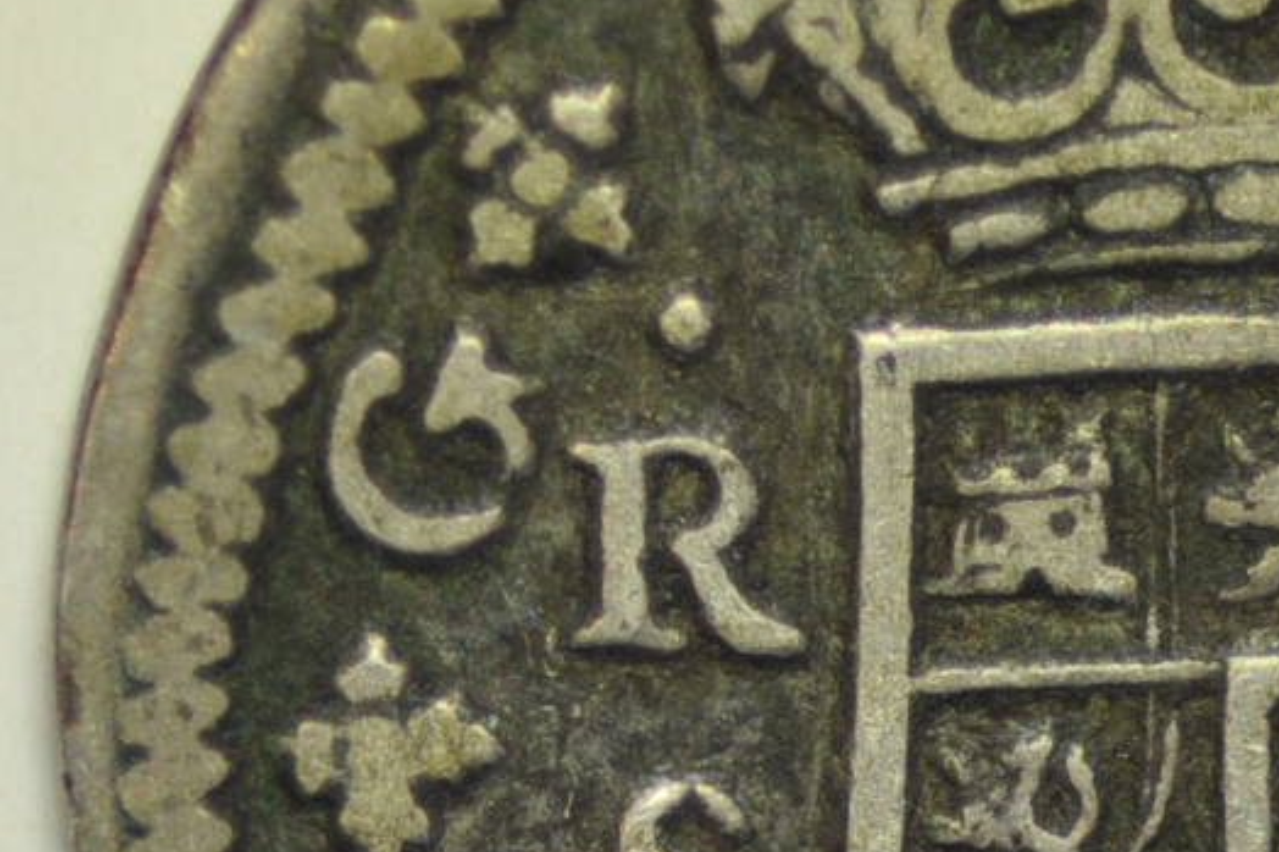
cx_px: 1462
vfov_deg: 3.7
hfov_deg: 5.6
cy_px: 740
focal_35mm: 368
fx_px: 13069
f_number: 4
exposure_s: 1/250
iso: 640
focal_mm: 60
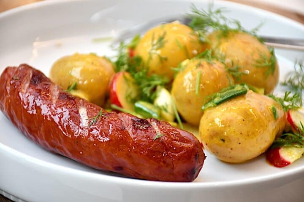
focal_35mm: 210
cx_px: 152
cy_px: 101
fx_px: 1773
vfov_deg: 6.5
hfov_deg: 9.8
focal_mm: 140
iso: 500
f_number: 5.6
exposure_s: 1/60
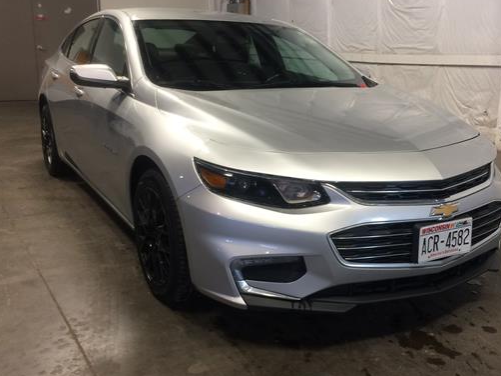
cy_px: 180
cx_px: 281
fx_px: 535
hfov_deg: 50.0
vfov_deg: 38.6
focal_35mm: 37
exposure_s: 1/30
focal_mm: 4.15
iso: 50
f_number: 2.2
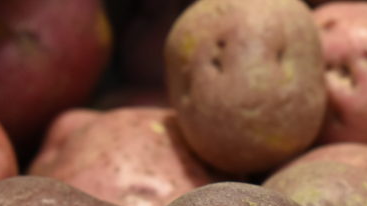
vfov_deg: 5.0
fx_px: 2349
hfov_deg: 8.8
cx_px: 474
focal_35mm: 241
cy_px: 270
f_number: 5.6
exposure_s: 1/60
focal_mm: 55
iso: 1400
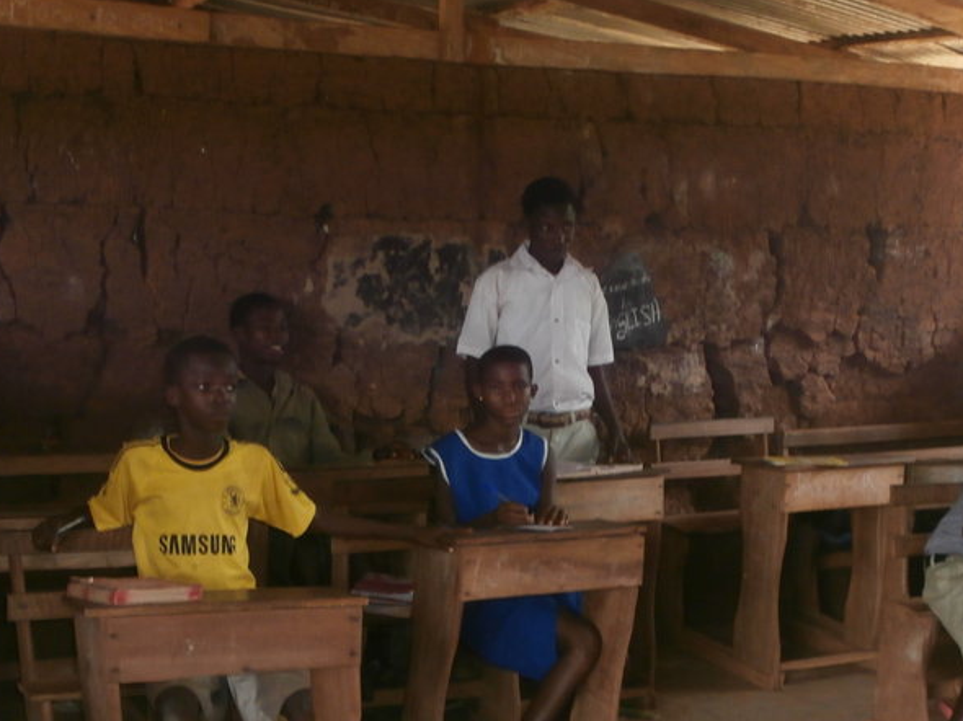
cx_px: 472
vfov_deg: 22.2
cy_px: 475
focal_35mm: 66
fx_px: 1835
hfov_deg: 29.4
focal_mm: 6.67
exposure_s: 1/40
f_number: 3.9
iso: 200
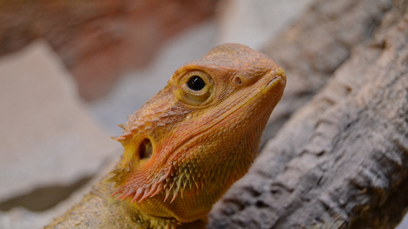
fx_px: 947
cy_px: 137
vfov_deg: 13.8
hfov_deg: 24.3
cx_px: 202
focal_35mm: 88
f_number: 5.6
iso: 3200
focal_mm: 55
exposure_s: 1/200
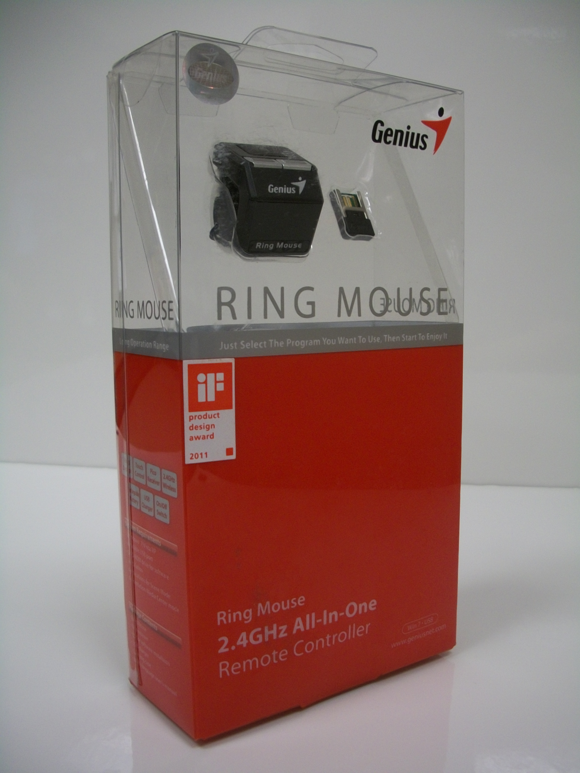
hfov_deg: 40.7
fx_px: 782
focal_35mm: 35
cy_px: 386
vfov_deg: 52.6
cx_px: 290
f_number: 3.1
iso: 160
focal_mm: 6.3
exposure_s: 1/30
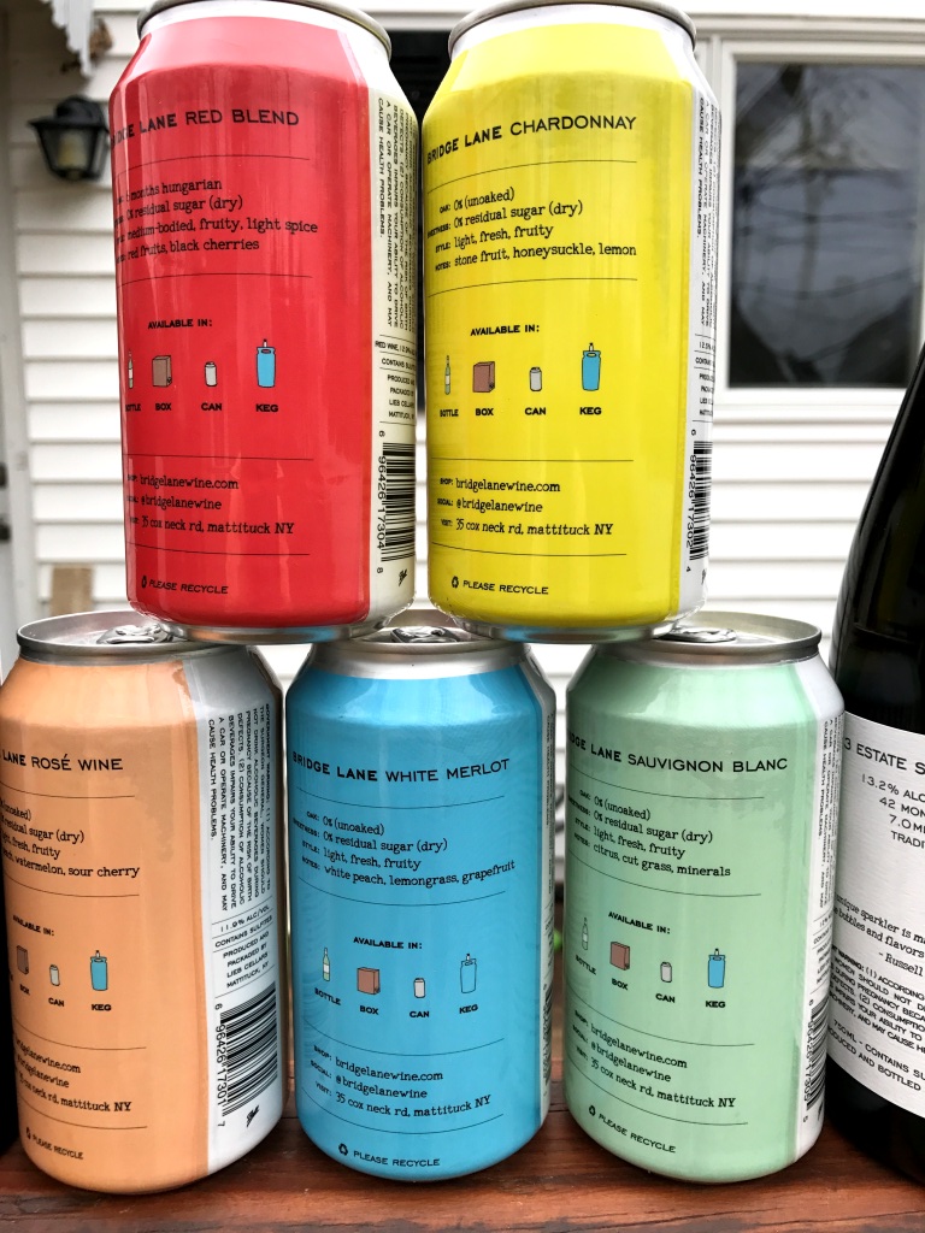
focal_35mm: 28
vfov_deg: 63.4
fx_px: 998
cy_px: 616
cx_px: 462
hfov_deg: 49.7
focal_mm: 3.99
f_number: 1.8
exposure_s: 1/647
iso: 20
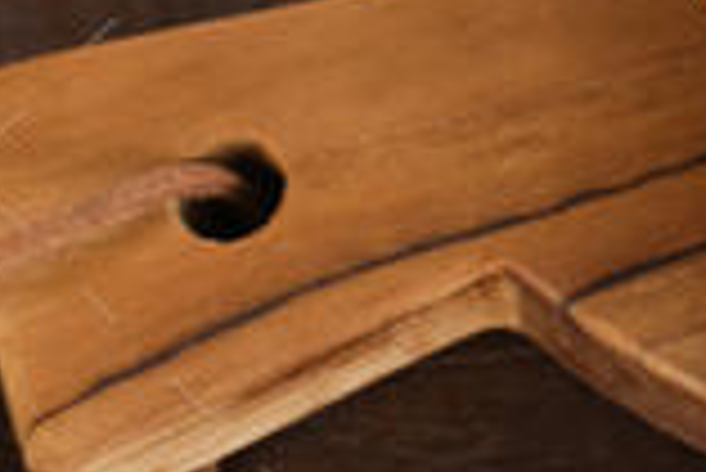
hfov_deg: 9.8
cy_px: -294
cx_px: 1291
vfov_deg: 6.8
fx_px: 3906
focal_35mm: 199
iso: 125
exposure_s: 1/80
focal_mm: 35
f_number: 5.6
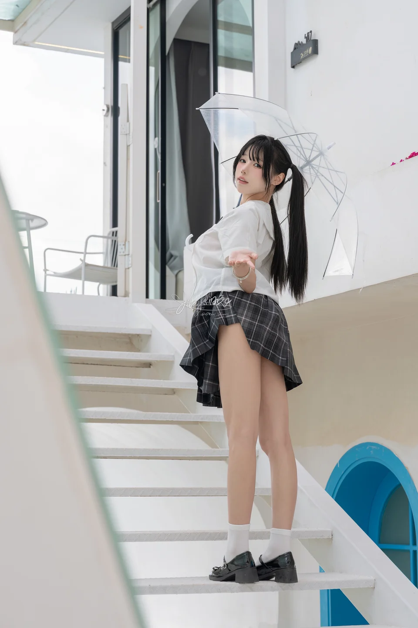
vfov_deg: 28.8
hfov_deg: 19.5
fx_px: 1219
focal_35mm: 70
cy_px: 314
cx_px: 209
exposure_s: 1/125
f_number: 5
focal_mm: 70
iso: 100
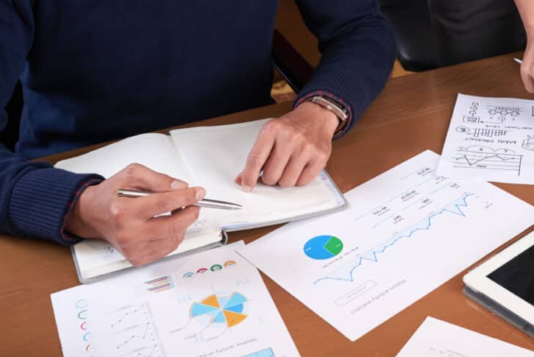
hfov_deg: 26.1
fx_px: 1098
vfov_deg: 18.0
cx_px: 517
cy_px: 11
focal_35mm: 74
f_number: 5.6
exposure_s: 1/250
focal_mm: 35
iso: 640
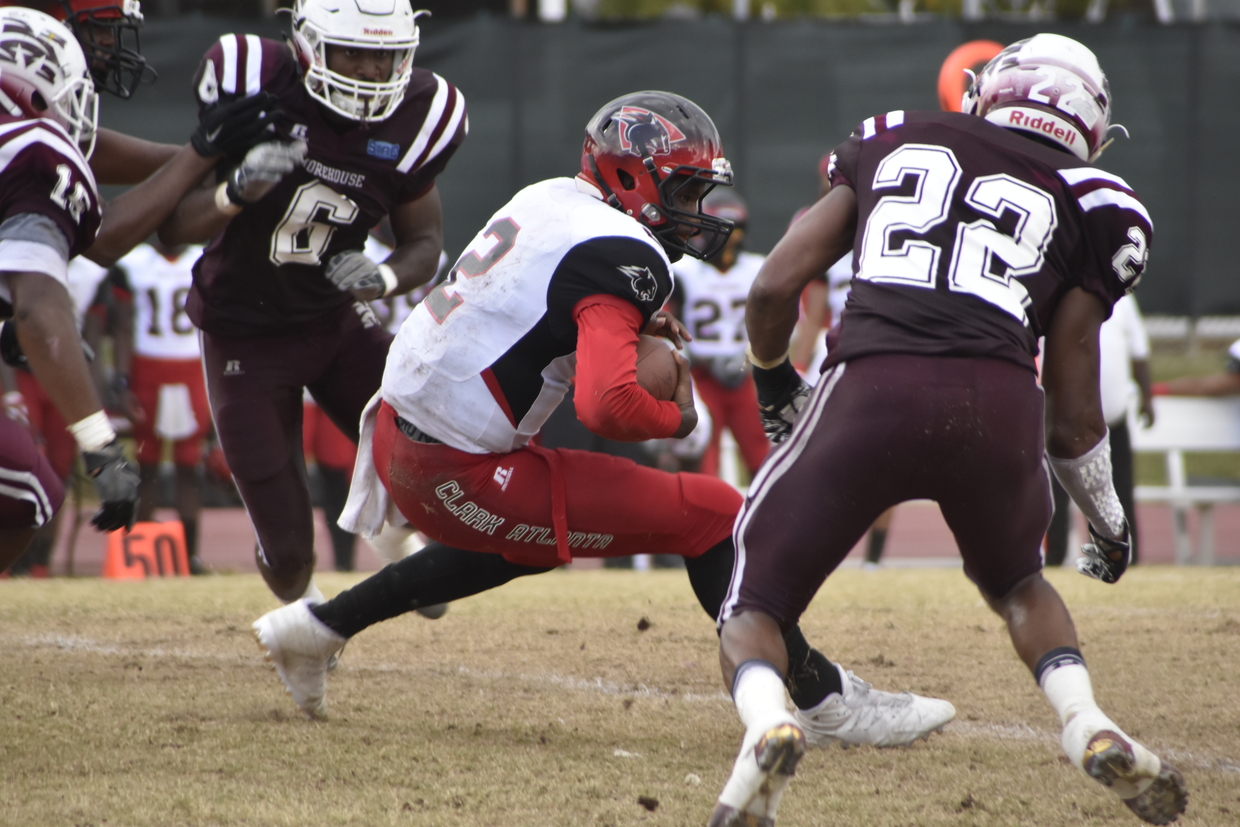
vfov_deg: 3.1
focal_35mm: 450
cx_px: 620
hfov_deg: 4.6
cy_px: 414
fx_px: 15501
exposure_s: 1/500
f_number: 6.3
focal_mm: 300
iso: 800
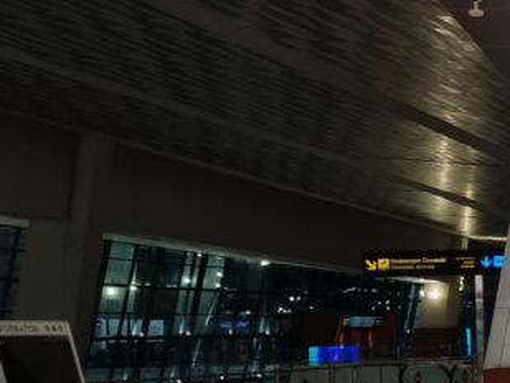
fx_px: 1326
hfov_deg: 18.3
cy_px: 292
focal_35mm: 90
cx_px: 845
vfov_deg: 16.3
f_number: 1.8
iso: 160
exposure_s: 1/100
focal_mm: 6.7
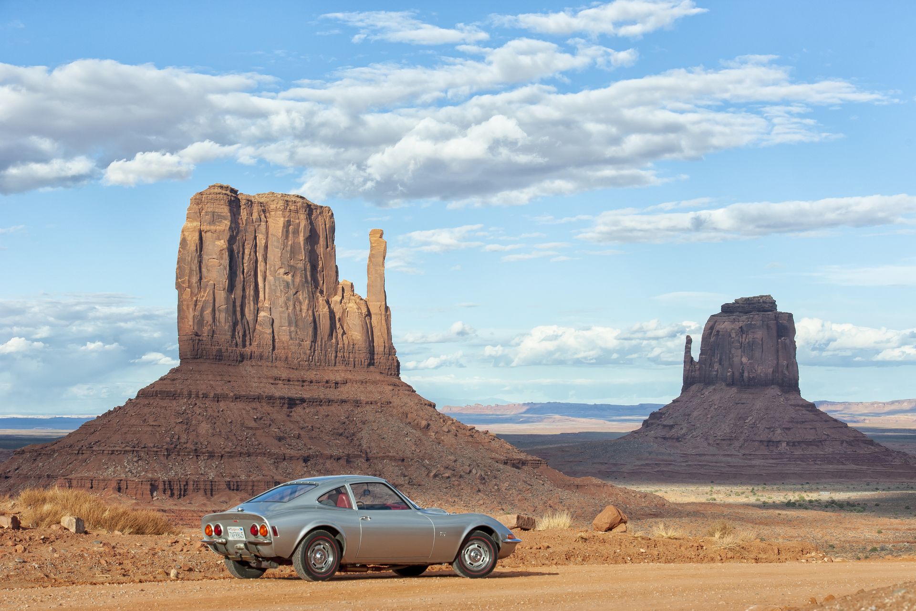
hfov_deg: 28.8
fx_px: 1781
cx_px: 458
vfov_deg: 19.5
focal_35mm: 70
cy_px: 306
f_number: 9
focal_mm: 70
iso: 400
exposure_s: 1/640
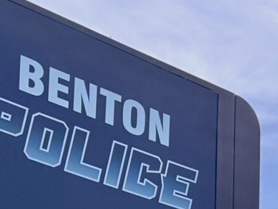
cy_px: 573
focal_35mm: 138
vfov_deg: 9.1
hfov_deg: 12.7
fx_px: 1109
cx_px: 543
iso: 80
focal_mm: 6.76
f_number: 1.78
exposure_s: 1/1818
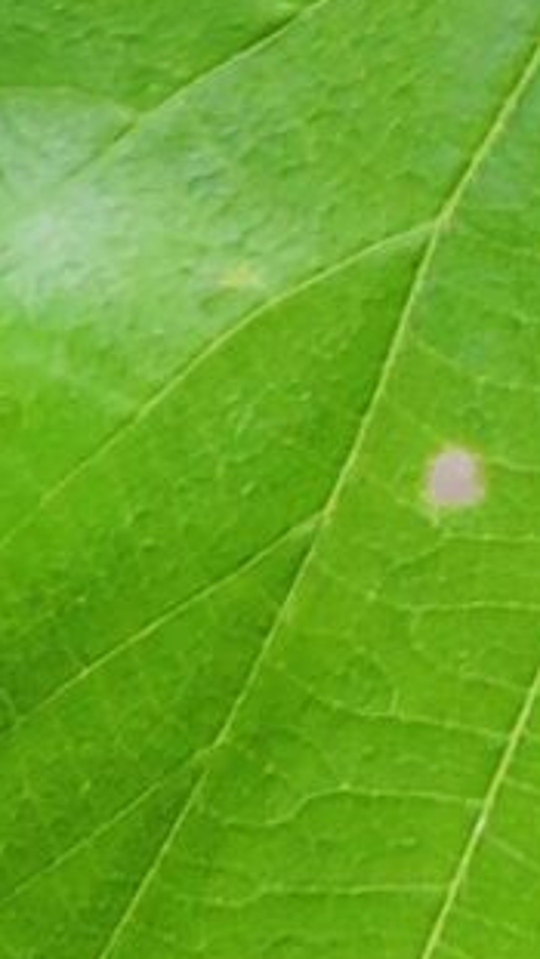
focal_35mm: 628
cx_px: 1126
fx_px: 15982
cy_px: -65
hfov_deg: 1.9
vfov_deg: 3.4
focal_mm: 12.5
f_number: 4.5
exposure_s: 1/125
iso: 100
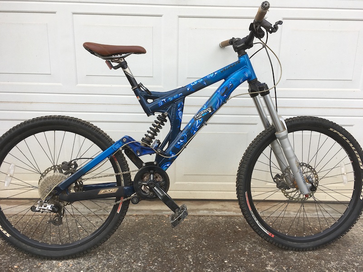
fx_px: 304
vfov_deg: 48.2
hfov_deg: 61.7
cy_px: 136
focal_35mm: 29
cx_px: 182
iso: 25
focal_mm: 4.15
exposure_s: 1/225
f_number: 2.2
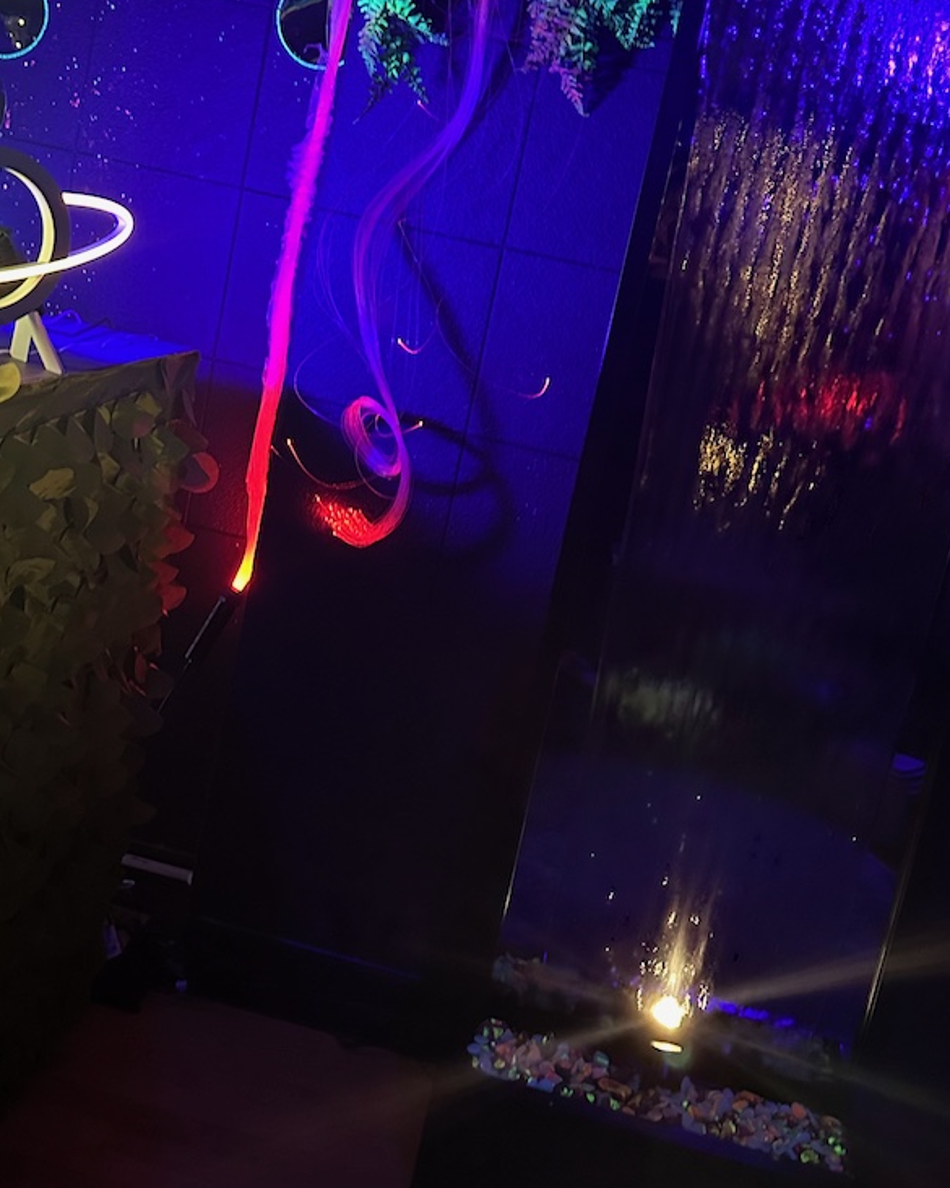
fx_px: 1441
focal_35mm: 41
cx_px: 473
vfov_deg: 44.3
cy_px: 419
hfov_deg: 36.5
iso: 1250
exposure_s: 1/30
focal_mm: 6.86
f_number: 1.78
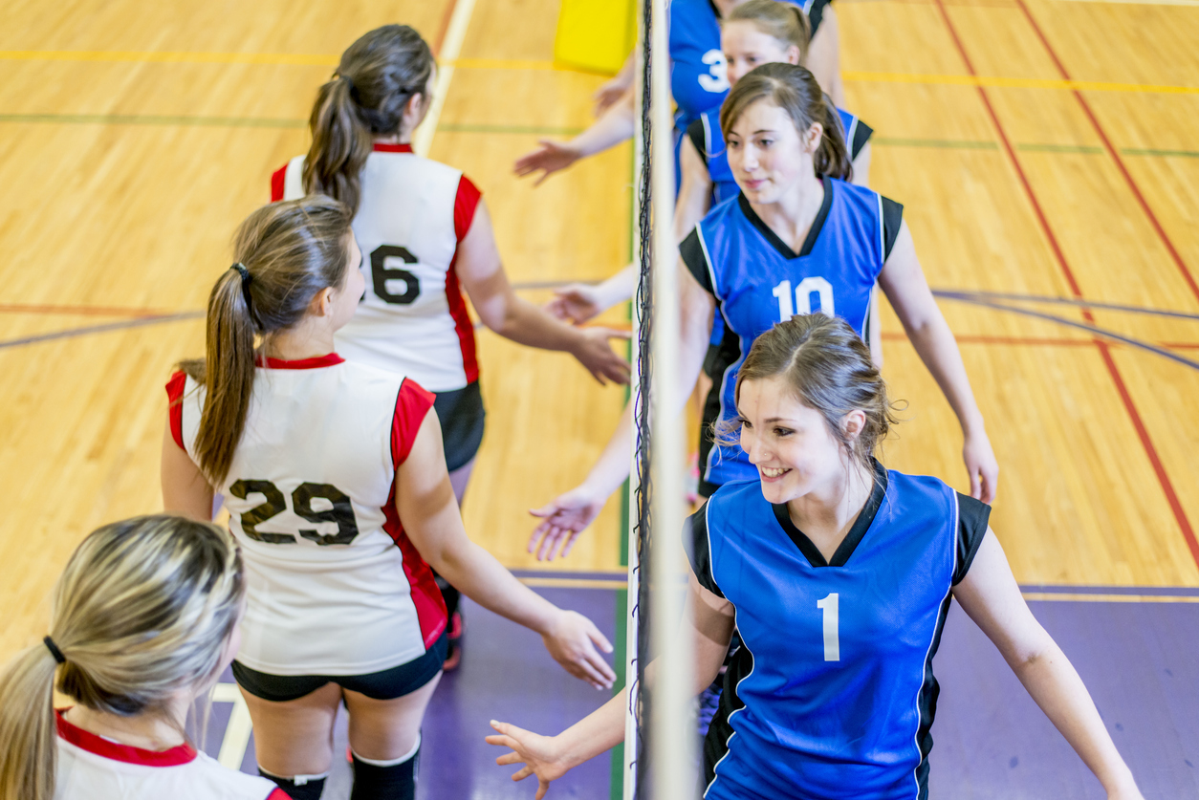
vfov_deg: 27.0
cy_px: 400
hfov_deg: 39.6
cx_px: 600
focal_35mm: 50
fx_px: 1666
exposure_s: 1/500
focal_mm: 50
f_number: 1.8
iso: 800
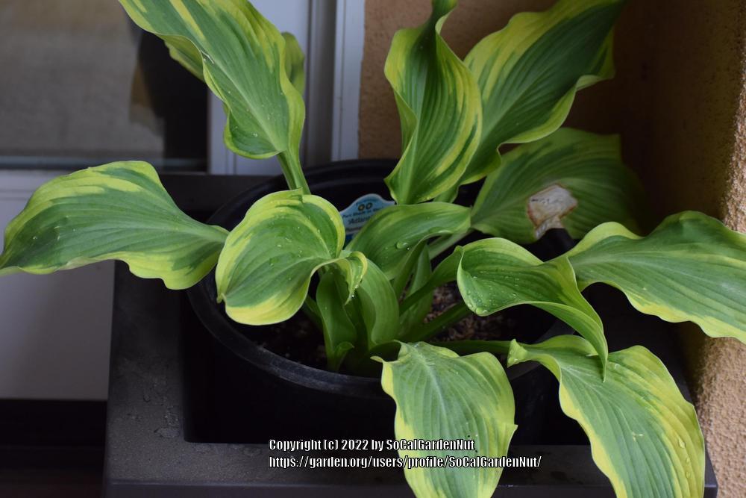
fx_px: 2176
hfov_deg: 19.5
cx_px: 373
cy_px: 249
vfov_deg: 13.0
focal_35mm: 105
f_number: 4.5
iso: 800
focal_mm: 70
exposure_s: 1/320
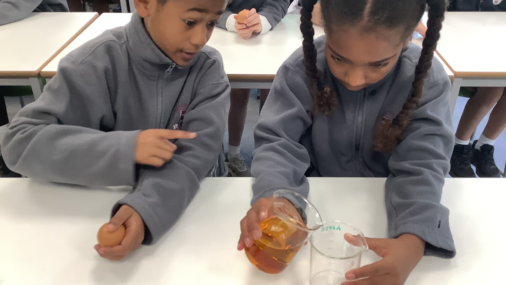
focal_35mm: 34
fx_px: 456
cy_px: 145
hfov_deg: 58.0
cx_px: 254
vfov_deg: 34.6
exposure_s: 1/60
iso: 125
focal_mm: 3.3
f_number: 2.4
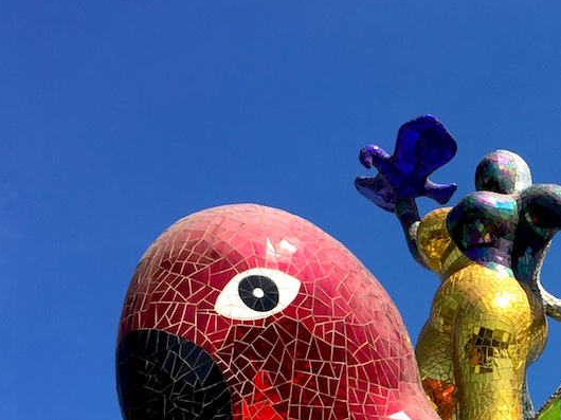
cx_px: 605
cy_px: 397
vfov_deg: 19.7
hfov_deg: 25.0
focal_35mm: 73
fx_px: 1183
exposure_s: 1/1582
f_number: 2.2
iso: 32
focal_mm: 4.15
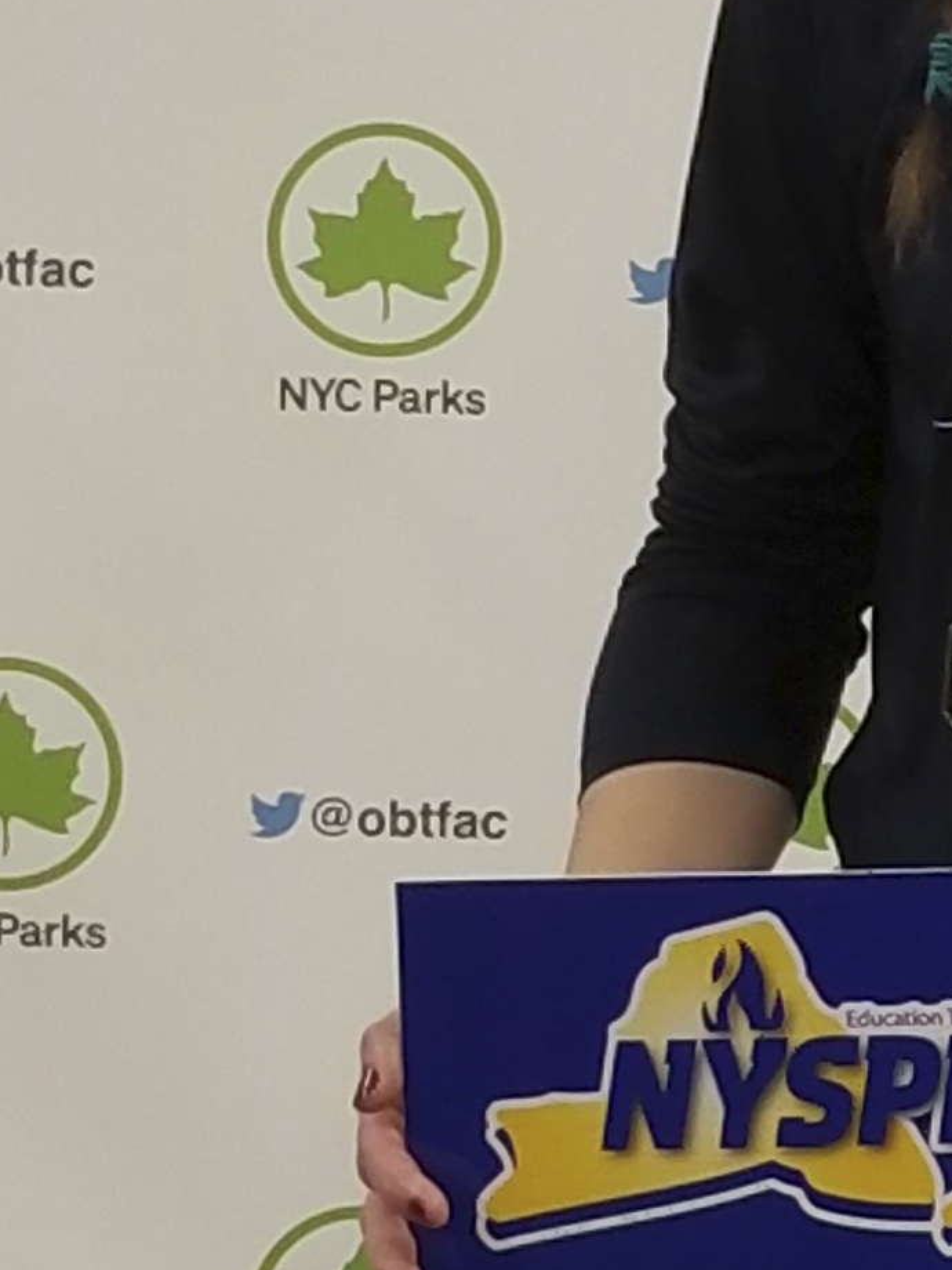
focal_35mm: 114
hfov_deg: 12.6
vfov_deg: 17.2
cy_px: 910
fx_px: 4180
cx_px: 1236
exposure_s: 1/40
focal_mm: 4.25
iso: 160
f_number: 1.7
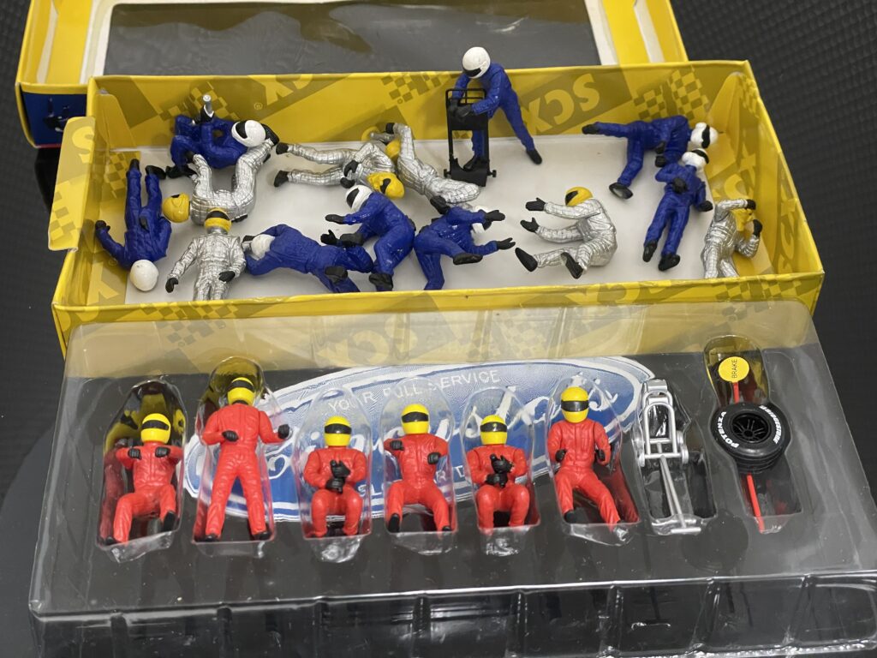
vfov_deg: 28.0
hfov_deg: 36.8
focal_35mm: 52
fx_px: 1317
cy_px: 329
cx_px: 438
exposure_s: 1/58
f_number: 2
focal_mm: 6
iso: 640
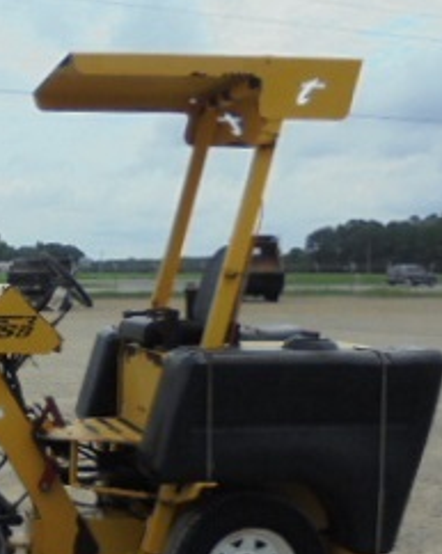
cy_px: 348
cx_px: -60
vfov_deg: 29.9
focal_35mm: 63
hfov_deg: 22.6
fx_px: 1032
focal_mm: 4.6
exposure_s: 1/125
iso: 100
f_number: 11.5
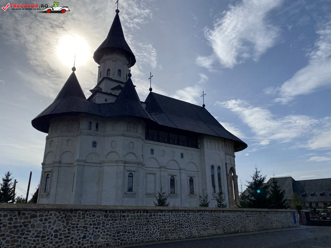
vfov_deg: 53.1
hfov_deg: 67.3
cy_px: 124
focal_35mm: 26
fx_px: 249
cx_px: 166
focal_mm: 4.25
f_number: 1.8
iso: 32
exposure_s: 1/9615
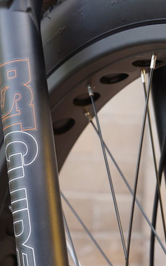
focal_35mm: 92
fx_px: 666
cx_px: 117
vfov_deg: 22.6
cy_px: 126
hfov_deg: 14.2
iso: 160
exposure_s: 1/160
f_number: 4.5
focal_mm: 41
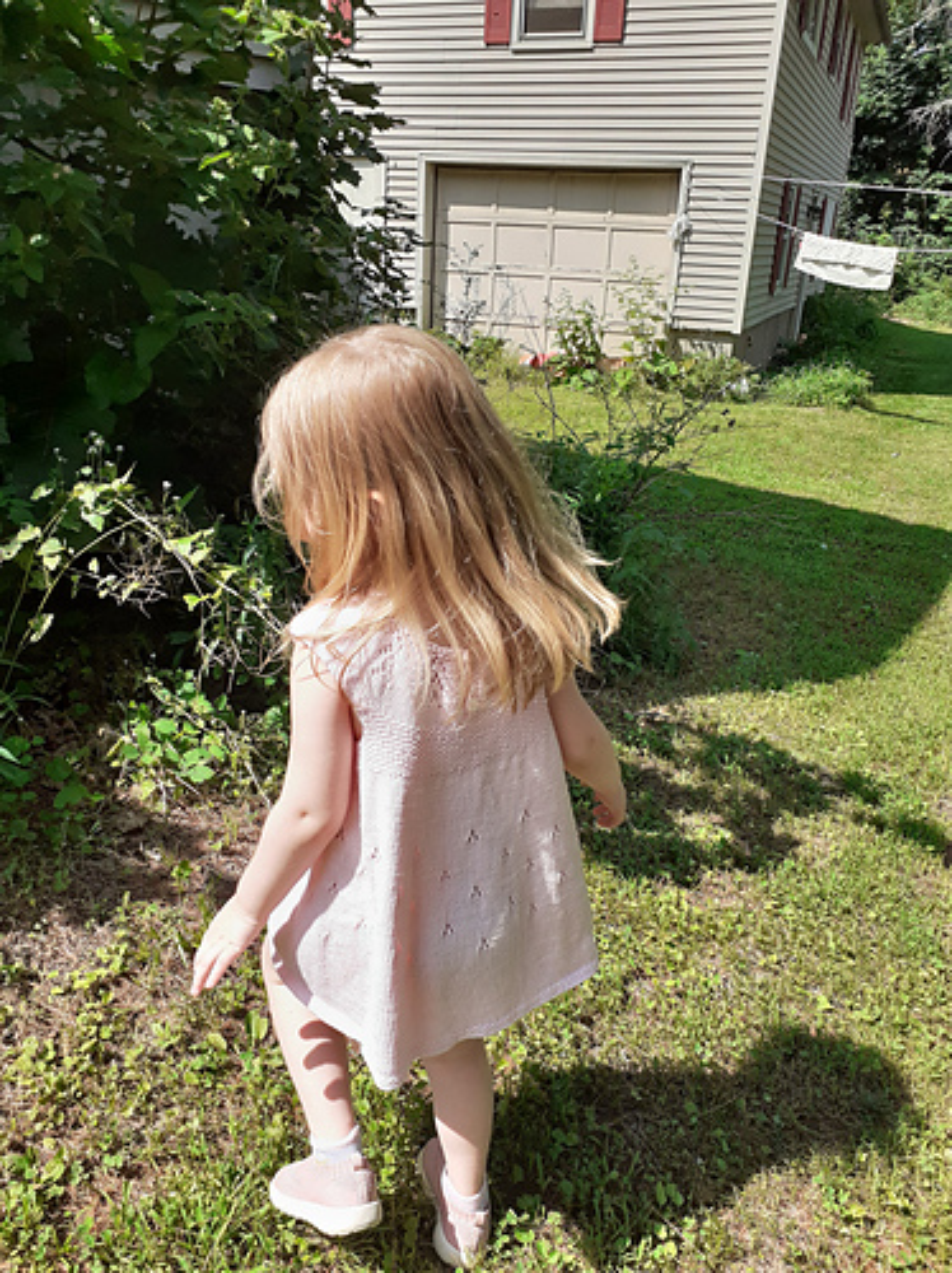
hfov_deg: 51.3
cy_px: 636
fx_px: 992
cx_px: 476
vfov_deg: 65.4
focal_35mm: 27
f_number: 1.9
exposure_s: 1/1179
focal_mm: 3.6
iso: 40
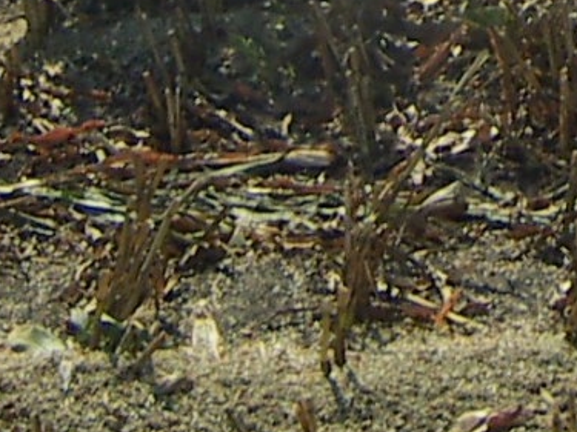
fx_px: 2949
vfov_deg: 7.8
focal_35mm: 177
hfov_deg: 11.1
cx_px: 587
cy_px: -578
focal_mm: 4.7
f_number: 6.7
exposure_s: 1/320
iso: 50
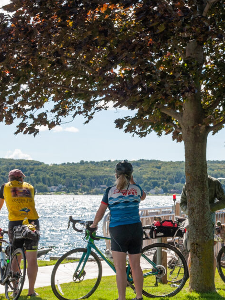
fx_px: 980
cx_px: 221
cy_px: 141
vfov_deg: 17.4
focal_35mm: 113
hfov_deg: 12.9
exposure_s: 1/1600
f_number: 5.6
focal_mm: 48
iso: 640
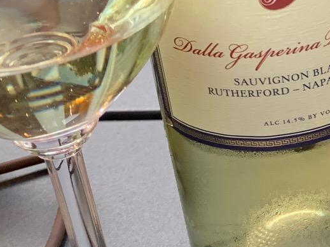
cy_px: 60
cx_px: 514
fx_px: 963
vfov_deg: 14.6
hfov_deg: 17.3
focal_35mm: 101
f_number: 1.8
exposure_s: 1/60
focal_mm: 4.25
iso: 200
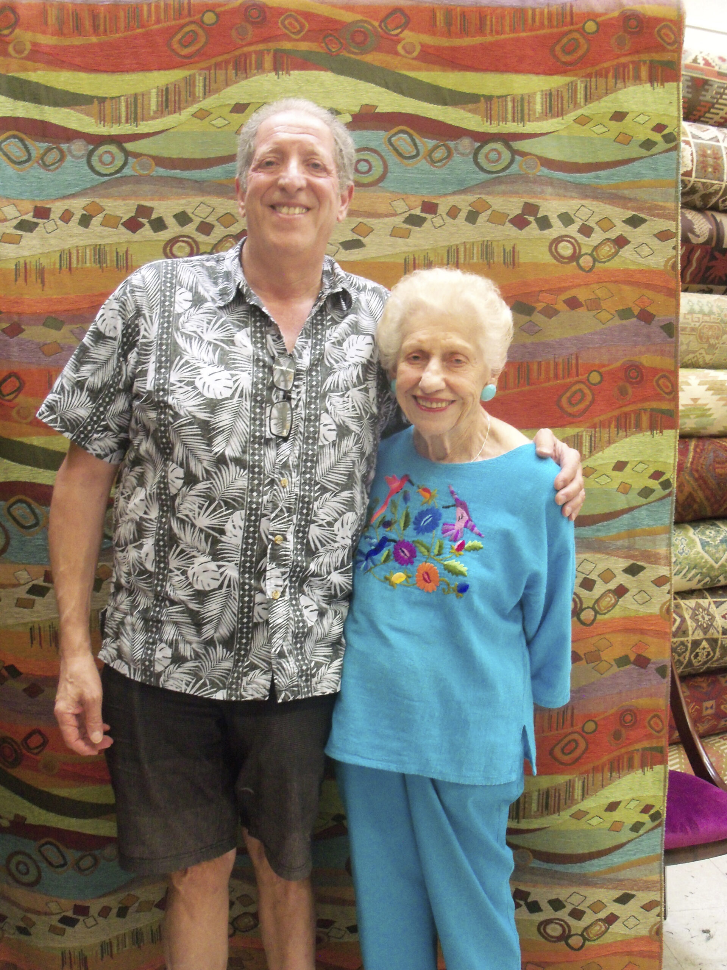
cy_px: 485
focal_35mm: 35
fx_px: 980
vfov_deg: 52.6
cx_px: 364
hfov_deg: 40.7
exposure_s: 1/30
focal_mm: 6.3
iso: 250
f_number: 3
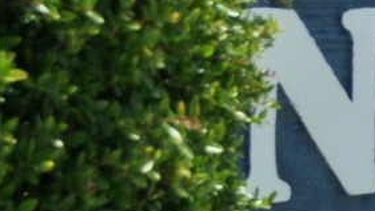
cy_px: 76
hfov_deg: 7.9
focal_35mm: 254
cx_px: 869
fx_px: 2525
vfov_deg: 4.8
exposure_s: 1/1250
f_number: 5.6
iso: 200
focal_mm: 28
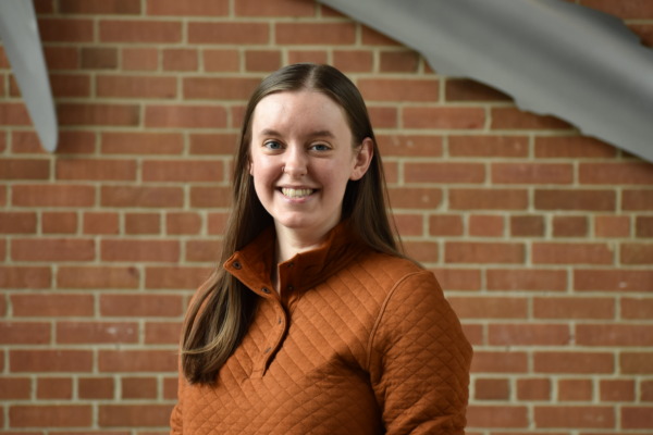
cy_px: 218
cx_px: 326
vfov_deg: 9.1
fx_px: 2721
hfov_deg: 13.7
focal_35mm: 150
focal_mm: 100
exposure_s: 1/200
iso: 800
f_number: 4.8
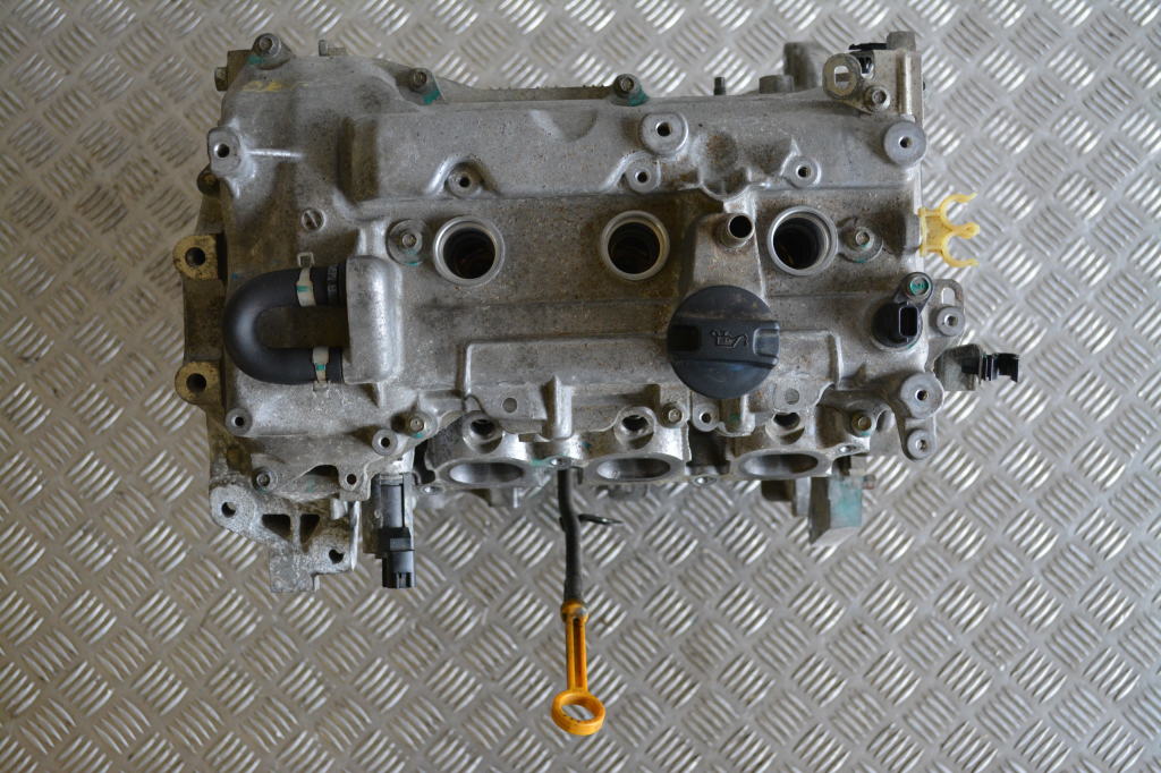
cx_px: 580
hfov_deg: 41.1
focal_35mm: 48
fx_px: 1547
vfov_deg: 28.1
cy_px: 386
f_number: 4.8
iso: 2000
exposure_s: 1/40
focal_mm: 32
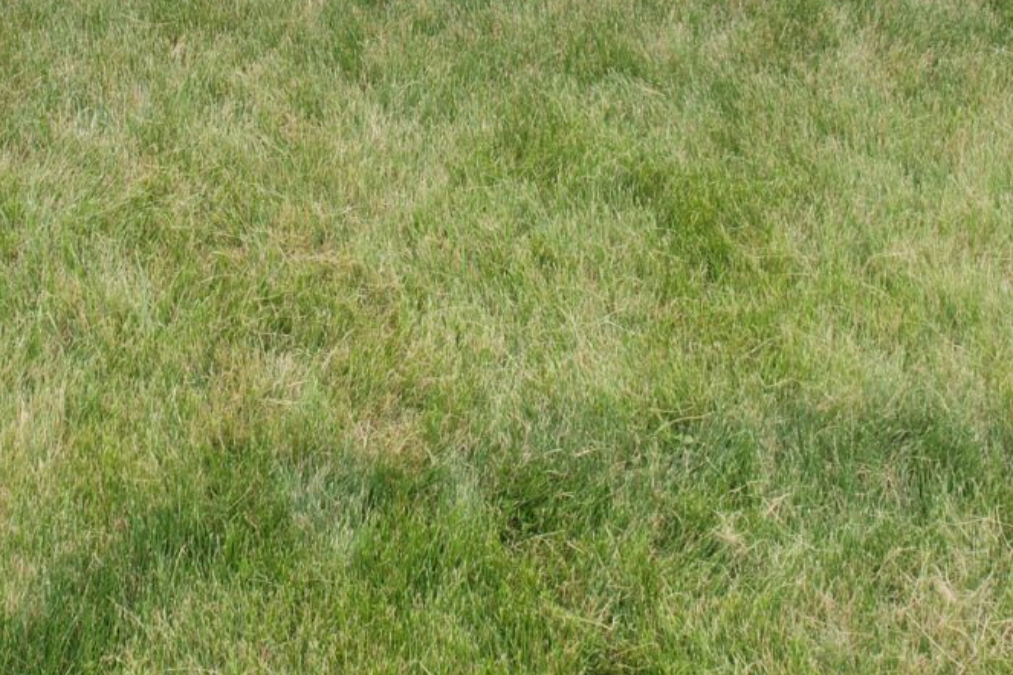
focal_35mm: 68
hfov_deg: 29.2
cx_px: 255
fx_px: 1913
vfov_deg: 18.0
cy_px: -321
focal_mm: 8.38
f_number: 2.8
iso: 110
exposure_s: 1/400
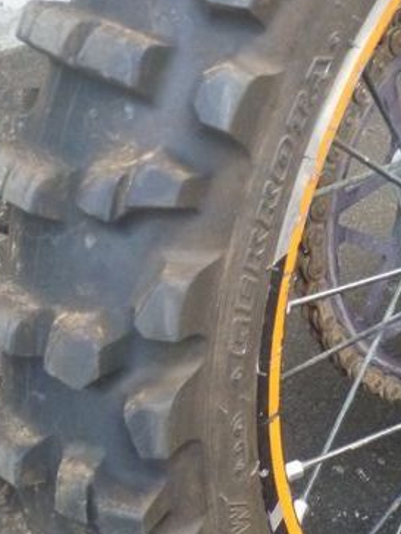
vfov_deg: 23.3
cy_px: 277
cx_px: 266
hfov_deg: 17.5
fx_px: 1297
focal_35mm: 84
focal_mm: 9.1
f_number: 4.7
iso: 800
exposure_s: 1/40
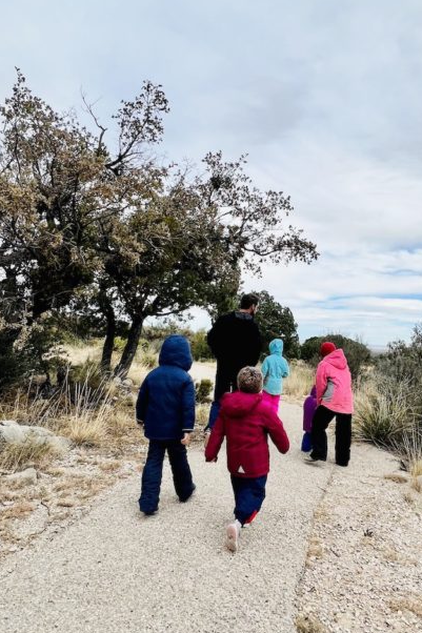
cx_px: 233
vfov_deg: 76.1
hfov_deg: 55.0
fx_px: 405
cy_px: 309
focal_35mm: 23
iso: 32
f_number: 1.8
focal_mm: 1.57
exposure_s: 1/1727
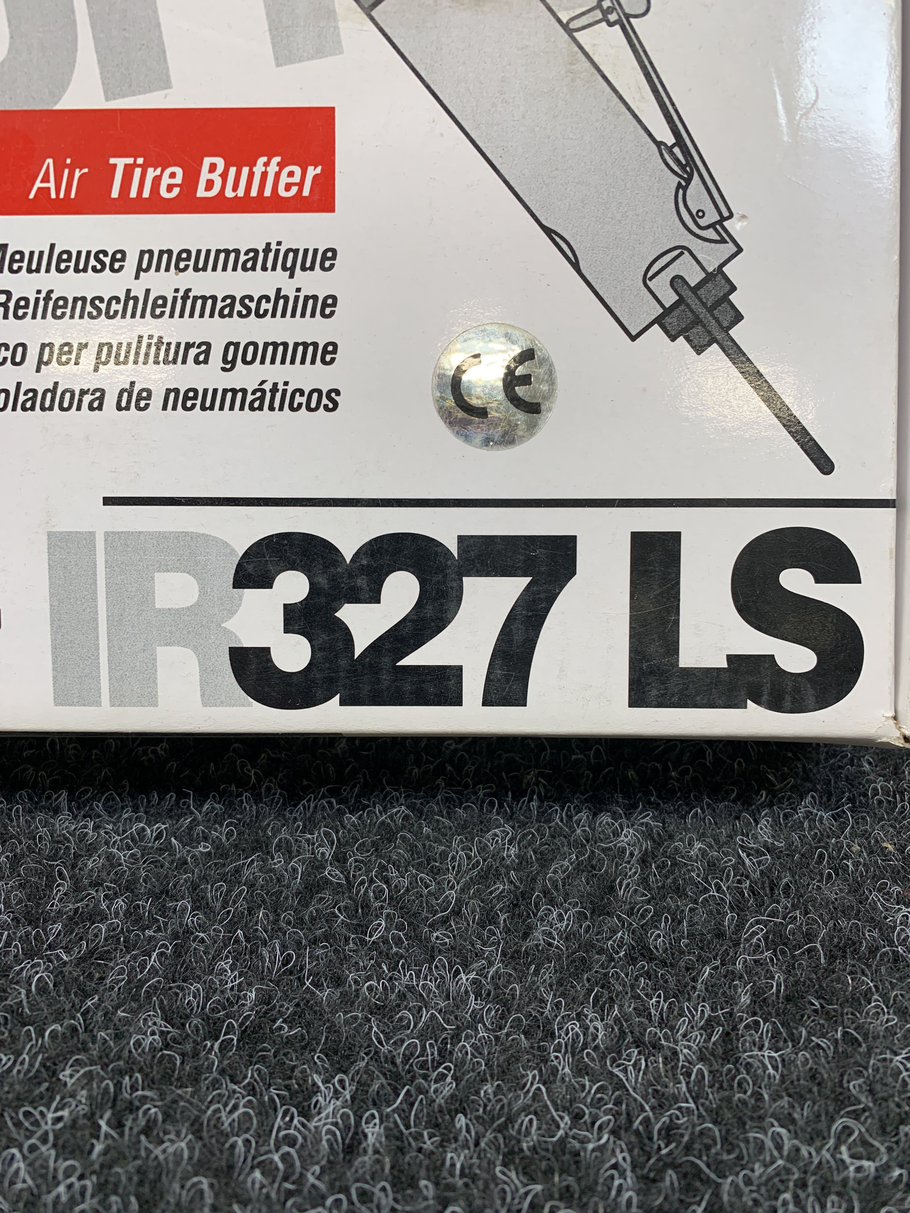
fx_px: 911
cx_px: 455
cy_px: 606
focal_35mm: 26
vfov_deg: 67.3
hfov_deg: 53.1
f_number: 1.8
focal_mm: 4.25
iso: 80
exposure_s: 1/121
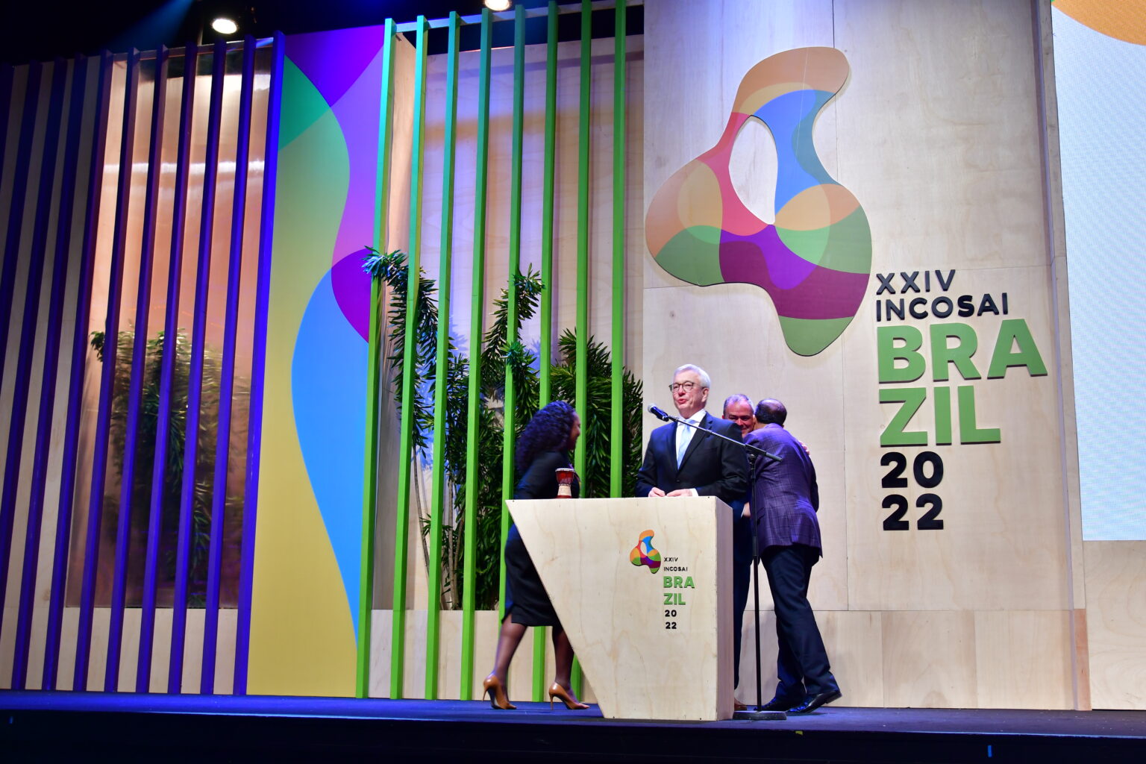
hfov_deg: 43.6
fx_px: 1432
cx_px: 573
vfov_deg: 29.9
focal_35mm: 45
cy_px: 382
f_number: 4
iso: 500
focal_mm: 30
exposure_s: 1/50
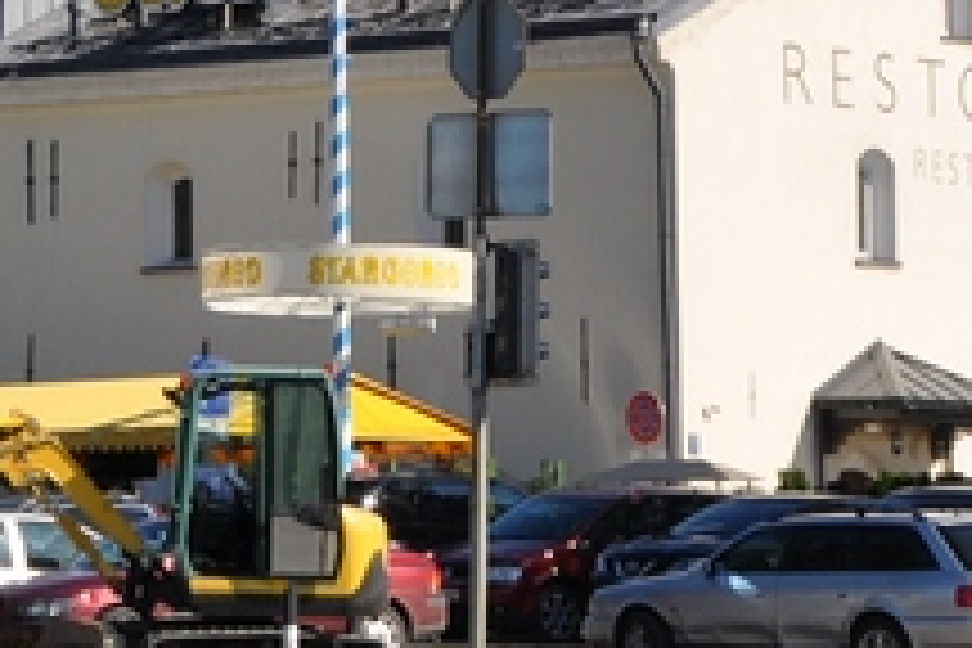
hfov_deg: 8.7
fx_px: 6291
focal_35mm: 233
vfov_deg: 5.7
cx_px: -369
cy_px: -731
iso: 200
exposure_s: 1/400
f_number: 10
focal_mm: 28
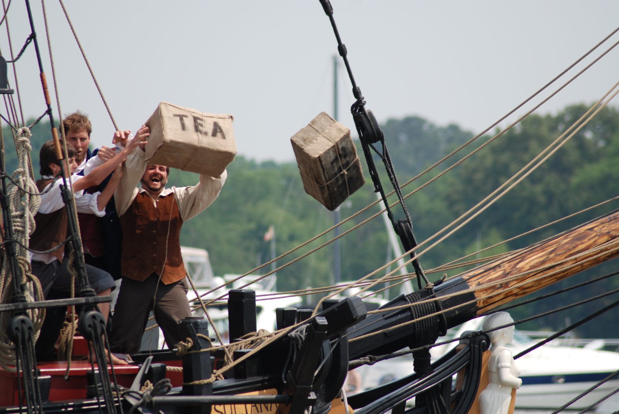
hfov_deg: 4.6
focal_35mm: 450
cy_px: 207
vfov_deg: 3.1
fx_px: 7747
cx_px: 310
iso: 200
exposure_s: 1/800
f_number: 5.6
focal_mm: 300
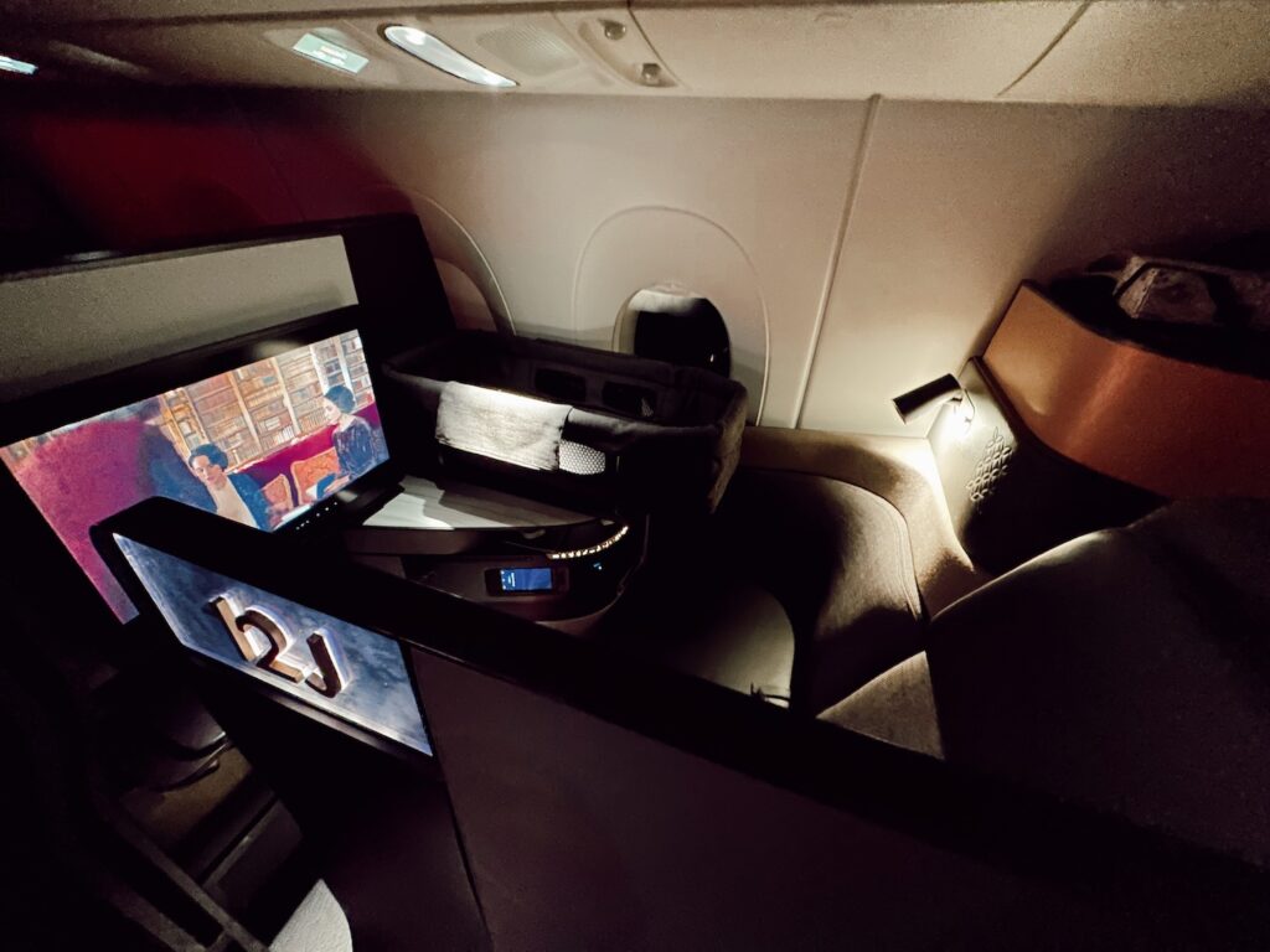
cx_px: 635
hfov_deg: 102.1
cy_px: 476
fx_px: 514
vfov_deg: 85.7
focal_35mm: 14
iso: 1250
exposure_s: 1/9
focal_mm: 2.22
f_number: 2.2
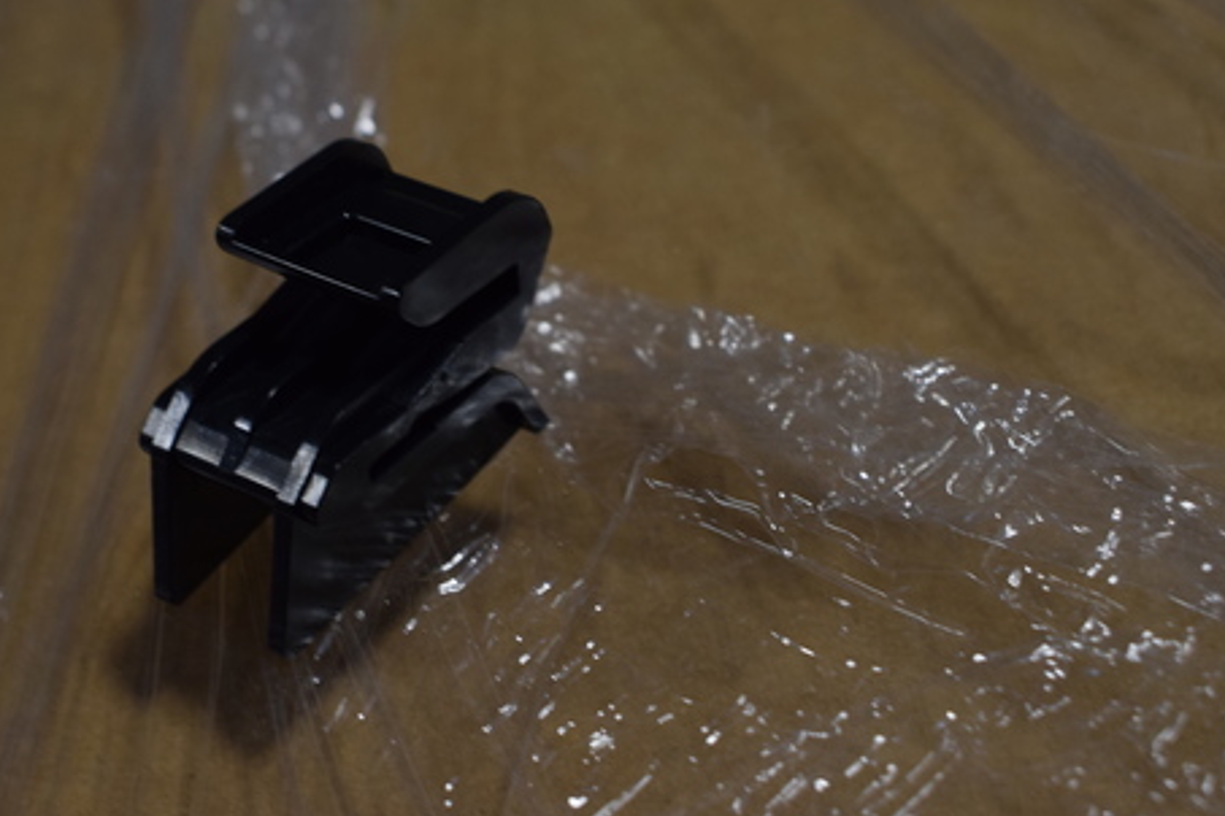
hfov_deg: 27.9
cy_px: 272
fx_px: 2450
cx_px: 425
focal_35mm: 72
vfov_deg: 18.9
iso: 800
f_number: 8
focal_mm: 34
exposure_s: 1/60
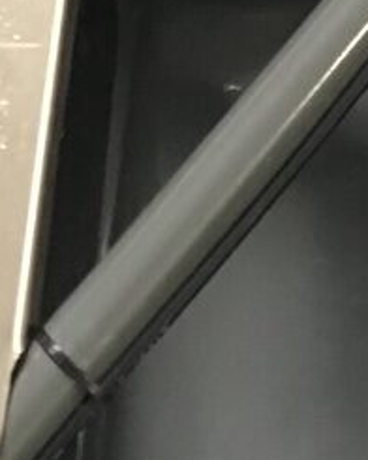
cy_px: -565
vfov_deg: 11.3
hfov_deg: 10.0
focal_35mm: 148
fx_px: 2015
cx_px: 584
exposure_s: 1/17
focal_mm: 4.15
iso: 200
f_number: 2.2
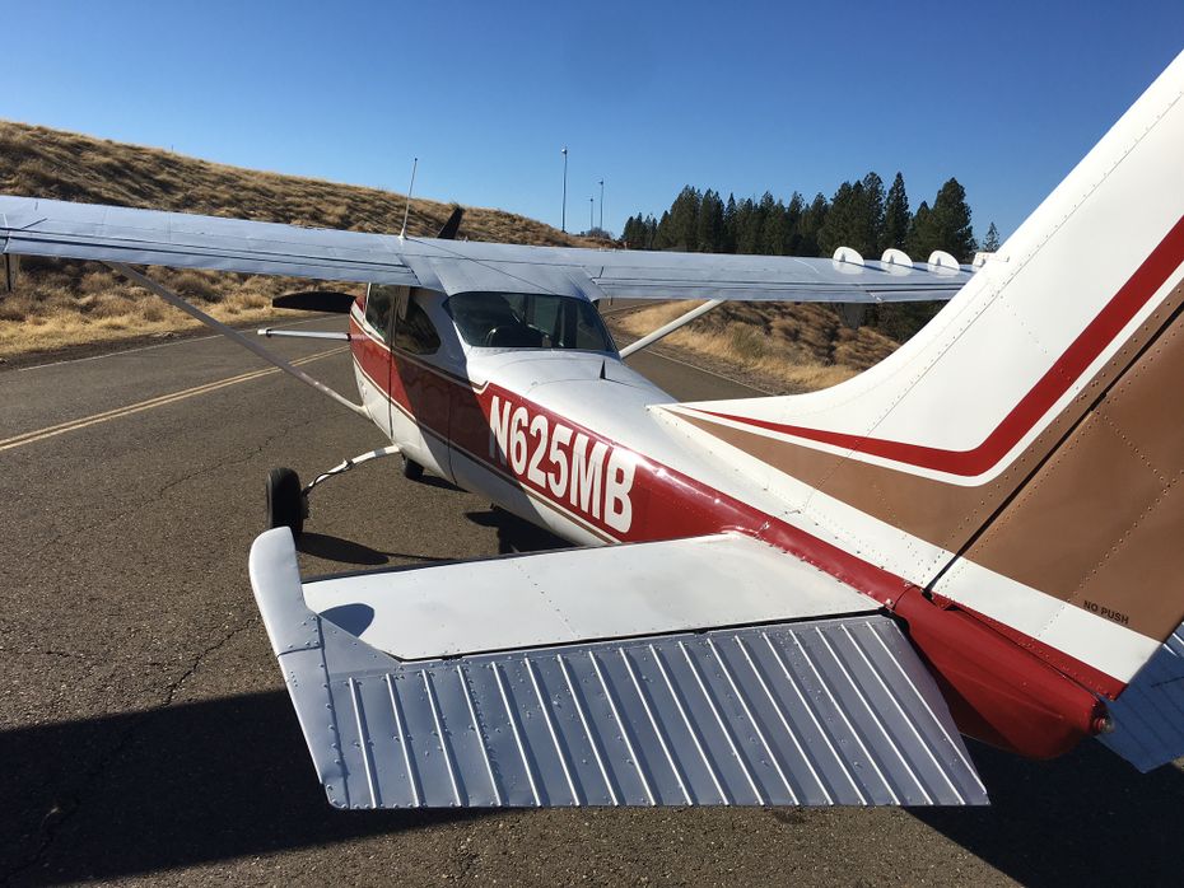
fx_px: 992
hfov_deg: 61.6
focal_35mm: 29
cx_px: 592
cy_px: 444
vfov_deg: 48.2
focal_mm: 4.15
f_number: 2.2
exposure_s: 1/3344
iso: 25
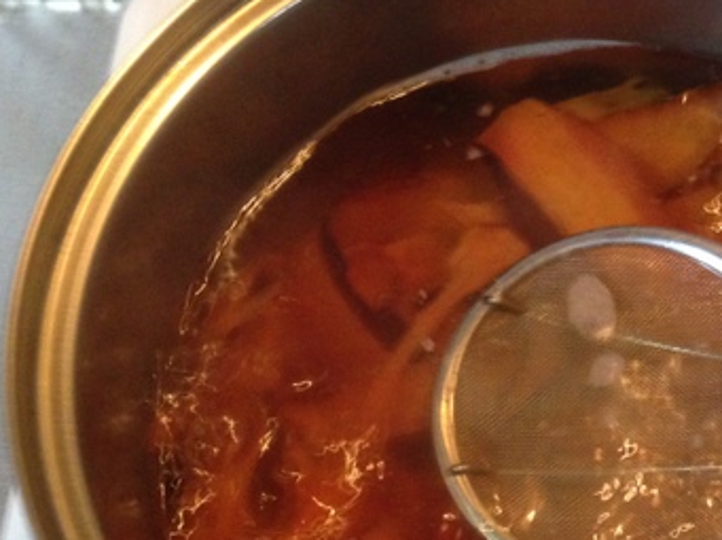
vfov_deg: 23.5
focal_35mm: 62
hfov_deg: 29.9
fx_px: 1292
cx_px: 654
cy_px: 354
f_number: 2.4
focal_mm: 4.12
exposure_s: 1/17
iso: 400
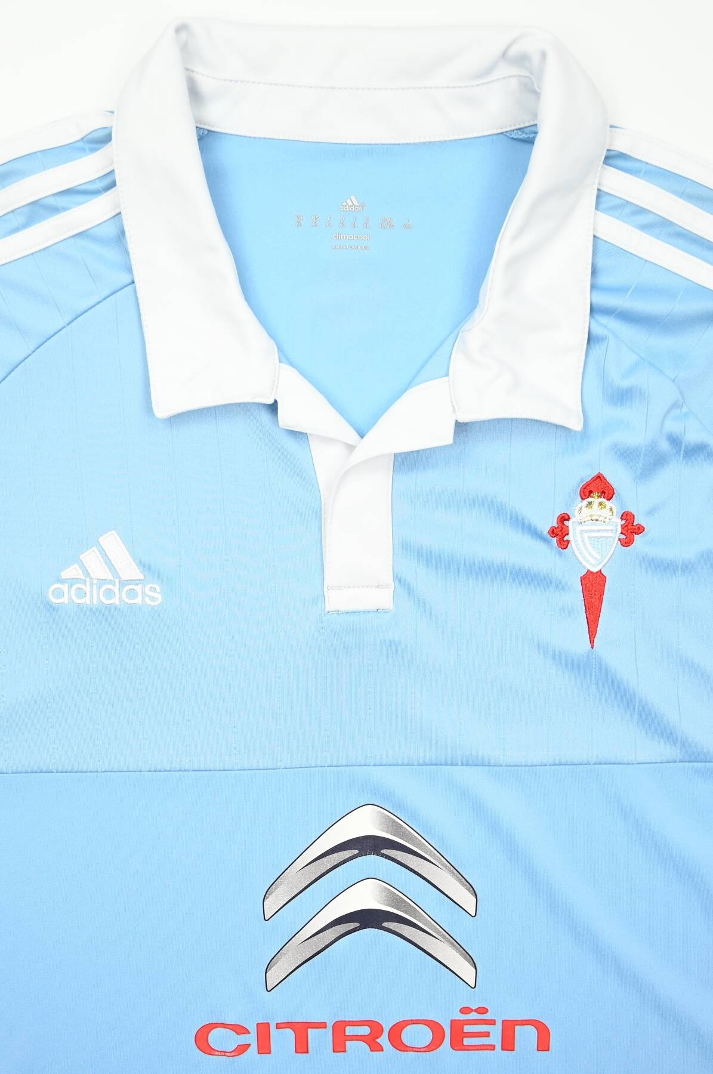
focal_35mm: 24
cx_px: 356
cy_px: 537
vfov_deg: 73.8
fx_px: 715
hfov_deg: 53.0
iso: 200
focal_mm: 24
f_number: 4.8
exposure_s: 1/125
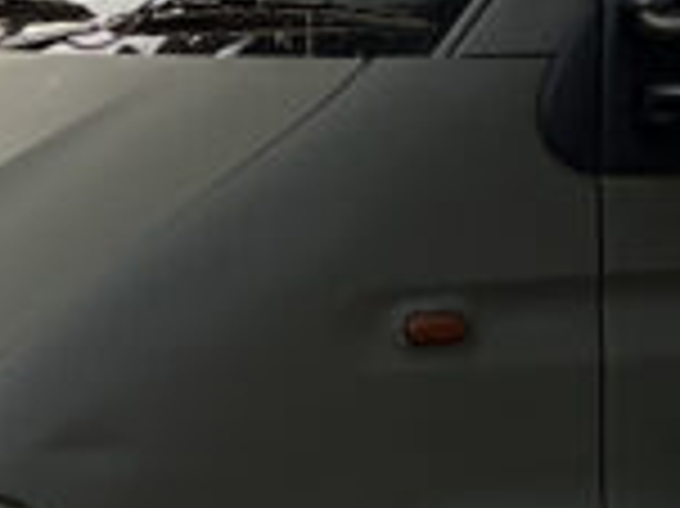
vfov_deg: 8.4
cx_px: 1040
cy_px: 58
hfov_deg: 10.8
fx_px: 3455
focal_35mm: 176
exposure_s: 1/60
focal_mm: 5.7
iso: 320
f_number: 1.5
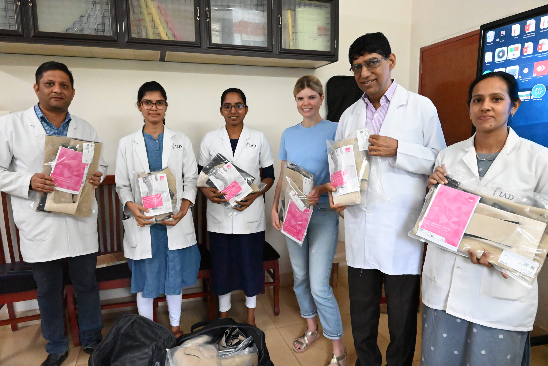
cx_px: 274
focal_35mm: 24
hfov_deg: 73.7
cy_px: 183
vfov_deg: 53.2
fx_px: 365
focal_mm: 24
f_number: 7.1
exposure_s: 1/250
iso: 20000
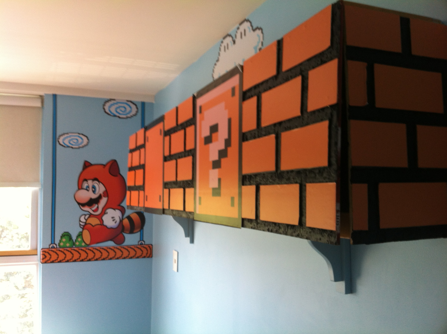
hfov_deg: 52.7
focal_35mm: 35
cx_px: 224
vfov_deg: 40.6
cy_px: 167
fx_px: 451
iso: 80
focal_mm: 3.85
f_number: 2.8
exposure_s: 1/17
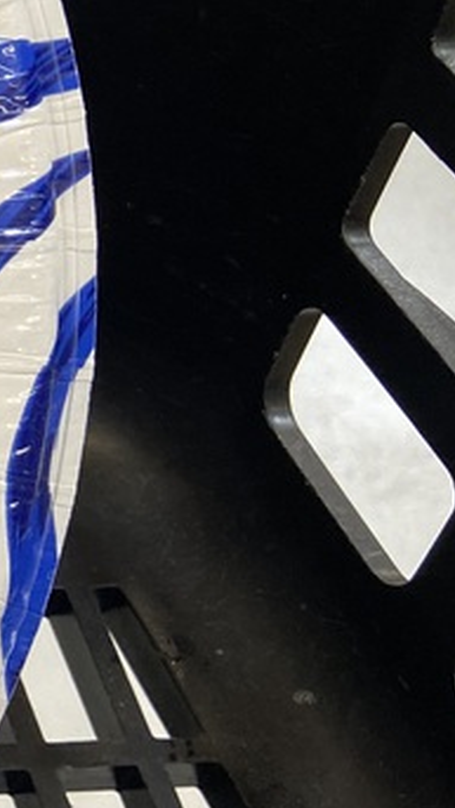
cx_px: -903
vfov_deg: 21.5
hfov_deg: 9.6
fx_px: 2123
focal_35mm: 99
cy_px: 264
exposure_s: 1/120
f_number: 1.8
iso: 80
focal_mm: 4.25
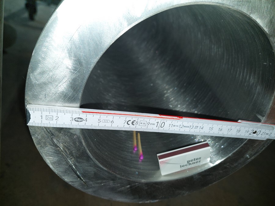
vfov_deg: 56.8
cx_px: 138
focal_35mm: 24
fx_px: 191
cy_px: 103
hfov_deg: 71.6
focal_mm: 5.23
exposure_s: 1/50
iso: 100
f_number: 1.8
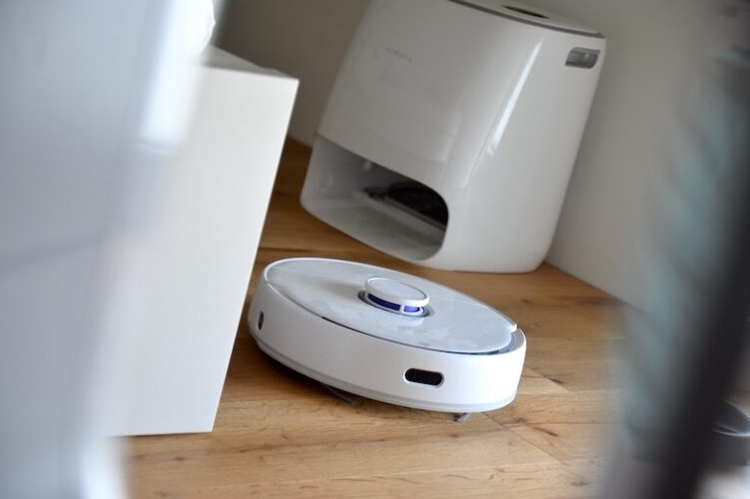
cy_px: 248
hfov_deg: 26.7
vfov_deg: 17.9
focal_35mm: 76
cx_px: 375
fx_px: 1583
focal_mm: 50
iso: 250
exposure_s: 1/50
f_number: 2.8
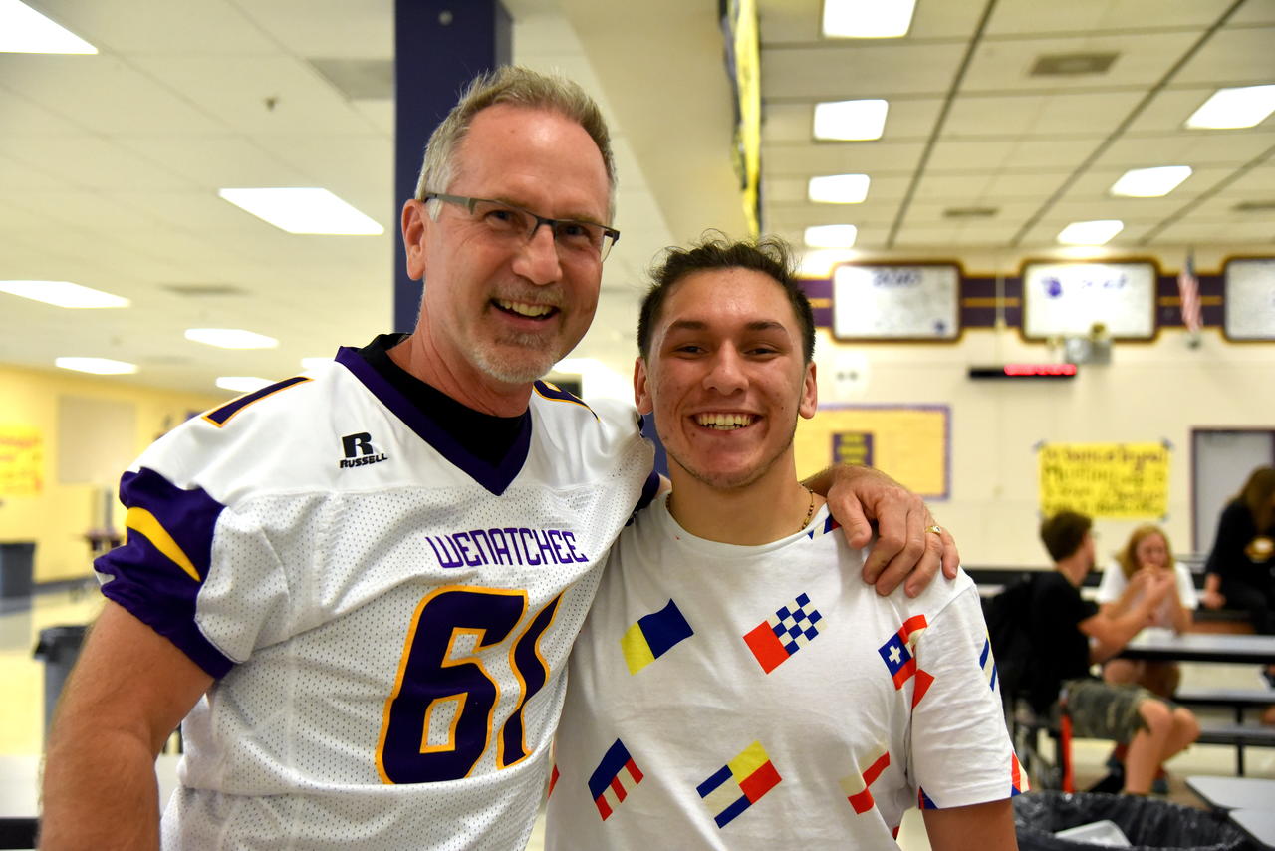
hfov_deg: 42.7
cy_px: 426
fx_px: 1629
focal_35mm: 46
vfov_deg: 29.3
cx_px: 638
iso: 4000
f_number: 4
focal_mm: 46
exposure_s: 1/250
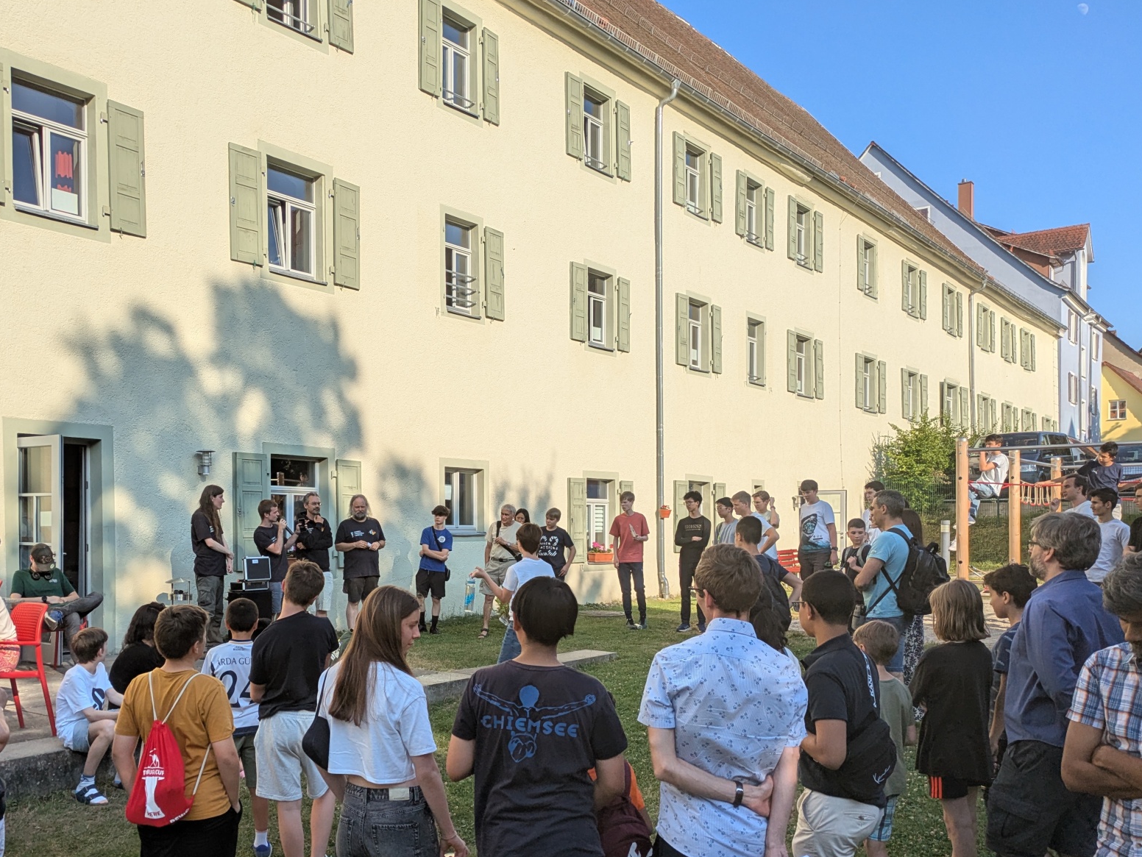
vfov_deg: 42.8
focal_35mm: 33
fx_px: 1089
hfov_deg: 54.7
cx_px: 433
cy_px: 508
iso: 54
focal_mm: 5.43
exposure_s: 1/2294
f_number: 1.89
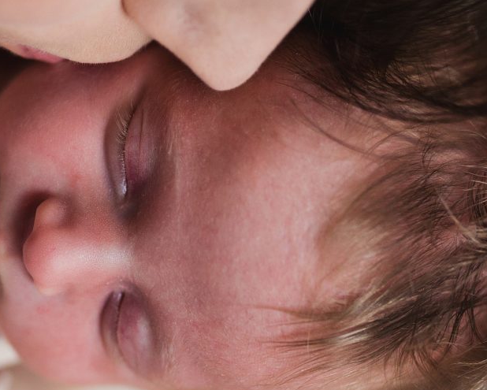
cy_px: 141
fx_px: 1226
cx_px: 160
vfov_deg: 18.0
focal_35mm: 85
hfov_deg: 22.4
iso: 1600
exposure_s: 1/1250
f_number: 2.2
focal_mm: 35
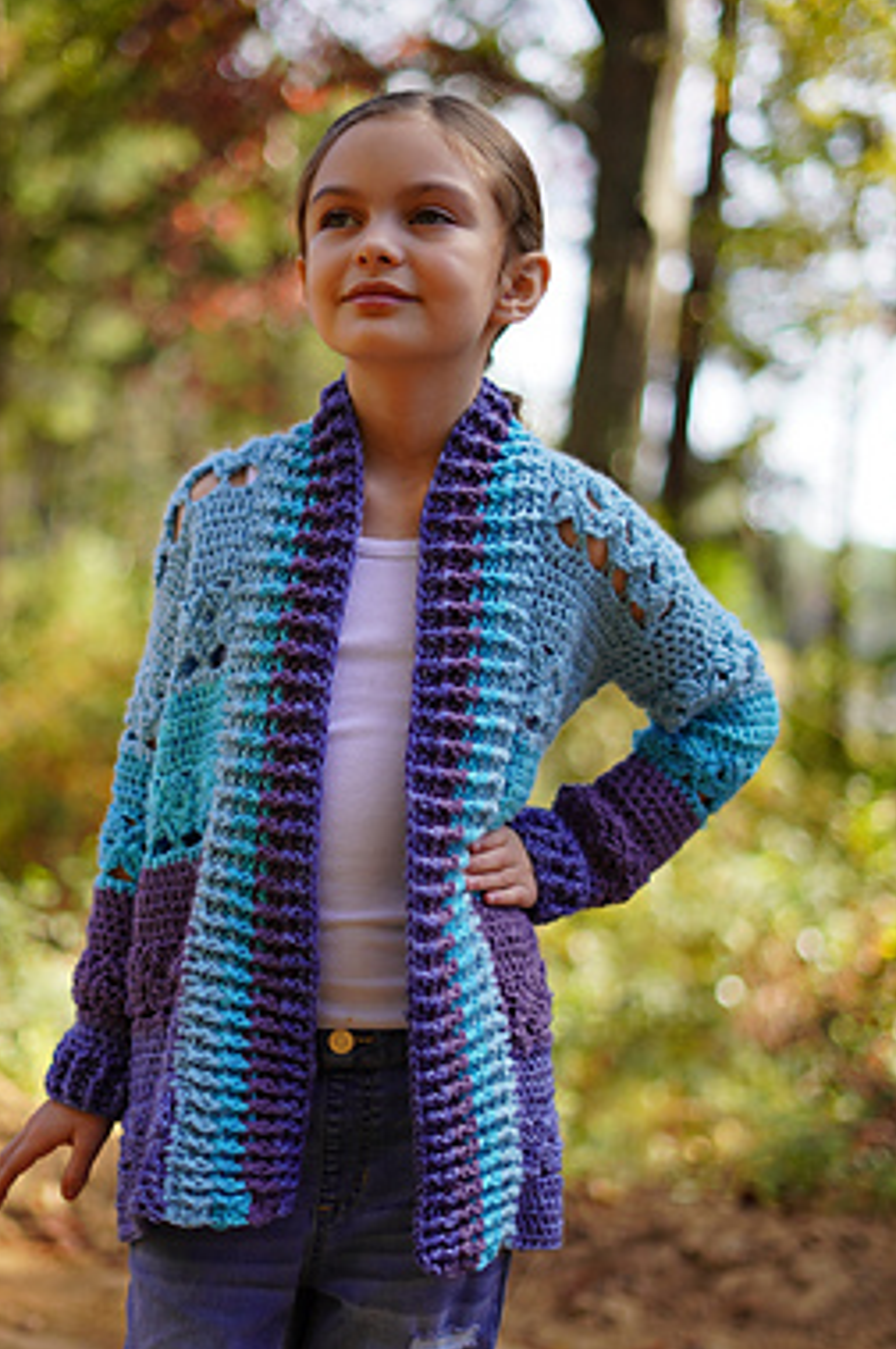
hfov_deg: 20.5
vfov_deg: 30.5
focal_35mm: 66
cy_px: 712
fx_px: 2468
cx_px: 308
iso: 100
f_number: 1.8
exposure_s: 1/800
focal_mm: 50
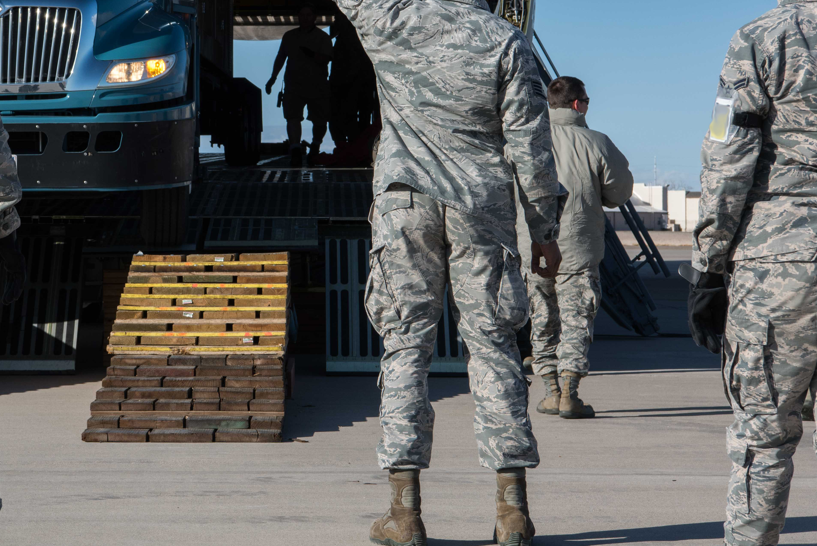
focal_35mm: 135
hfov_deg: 15.1
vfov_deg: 10.1
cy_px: 130
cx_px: 182
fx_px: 3065
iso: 200
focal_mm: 70
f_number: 14
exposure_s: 1/250
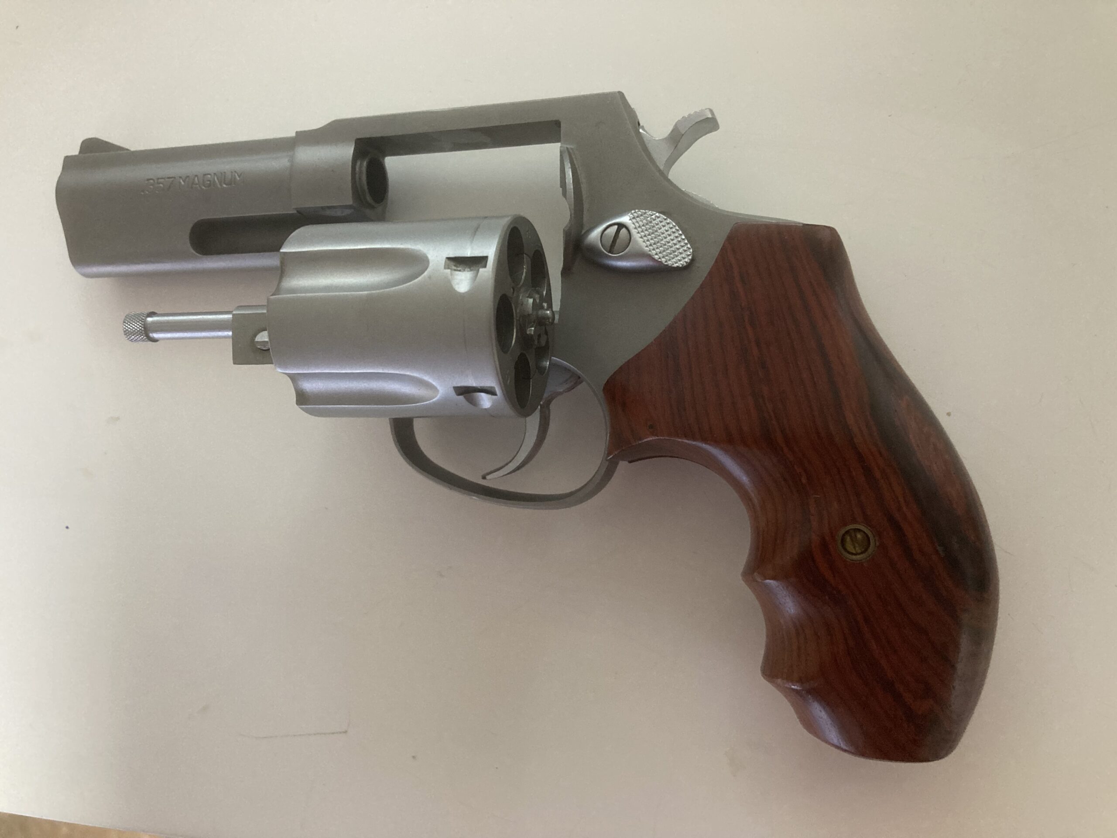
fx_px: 904
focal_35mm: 28
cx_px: 558
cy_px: 419
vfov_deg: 49.7
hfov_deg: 63.4
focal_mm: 3.99
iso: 320
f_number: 1.8
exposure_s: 1/50
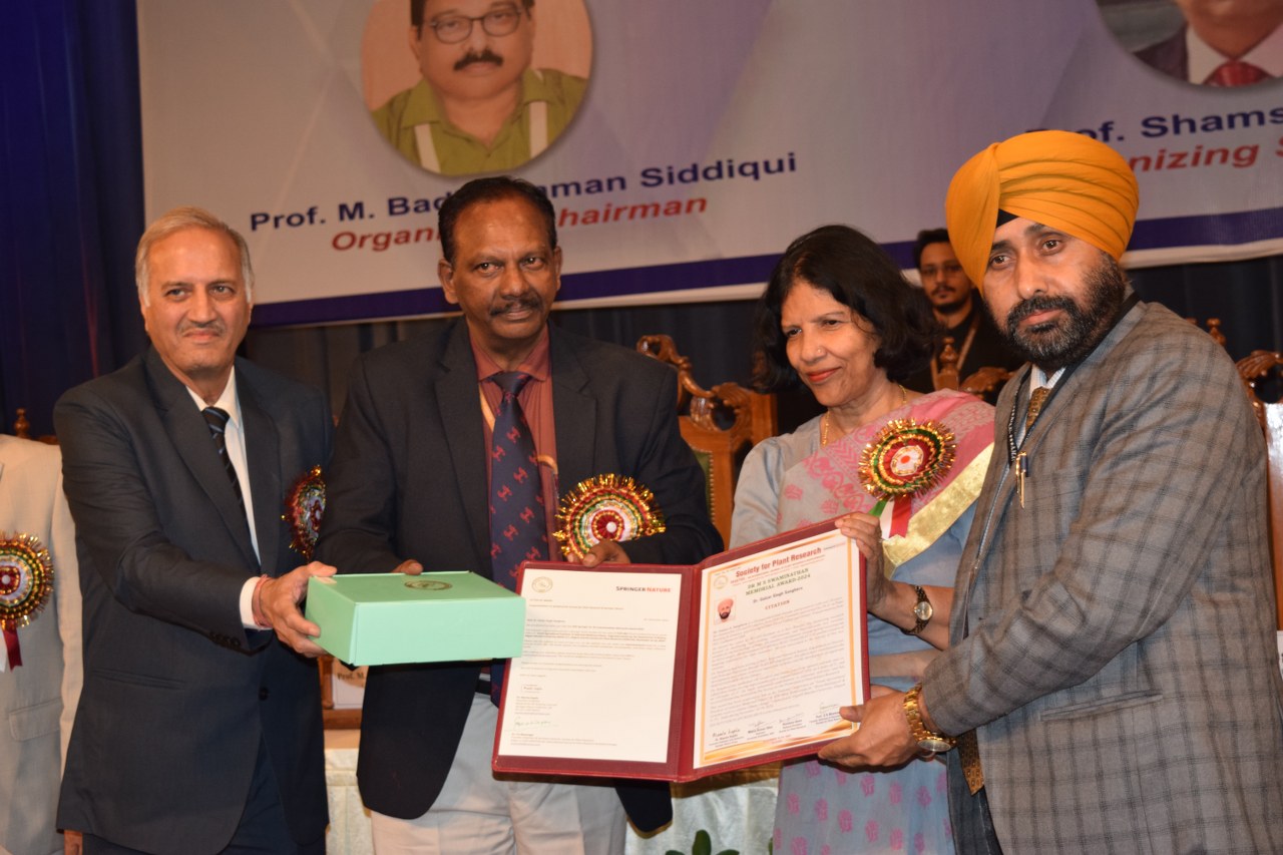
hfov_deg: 33.4
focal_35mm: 60
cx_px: 642
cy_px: 428
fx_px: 2138
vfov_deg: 22.6
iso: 800
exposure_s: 1/125
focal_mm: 40
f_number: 5.6
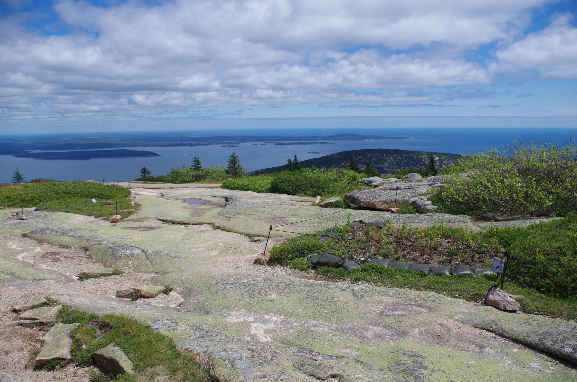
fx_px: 432
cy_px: 191
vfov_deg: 47.7
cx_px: 288
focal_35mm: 27
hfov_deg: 67.5
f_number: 8
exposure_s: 1/640
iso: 200
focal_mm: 18
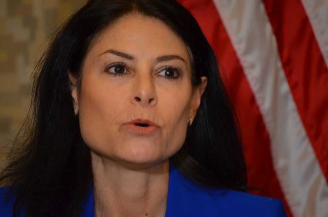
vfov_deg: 4.6
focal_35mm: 300
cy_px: 108
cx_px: 164
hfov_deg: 6.9
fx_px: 2727
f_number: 5.6
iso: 1600
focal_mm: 200
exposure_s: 1/60
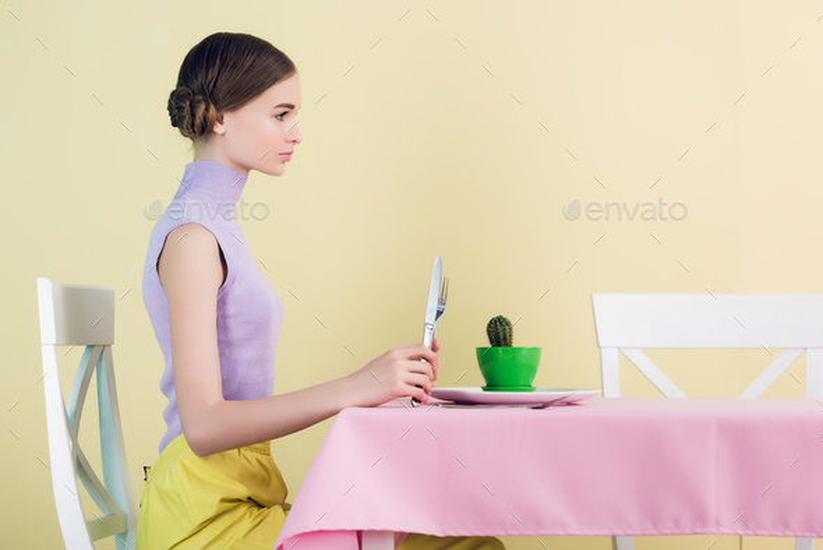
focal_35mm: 102
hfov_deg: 20.0
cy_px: 275
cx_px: 412
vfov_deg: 13.4
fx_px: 2333
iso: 125
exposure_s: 1/200
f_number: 5.6
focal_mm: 102
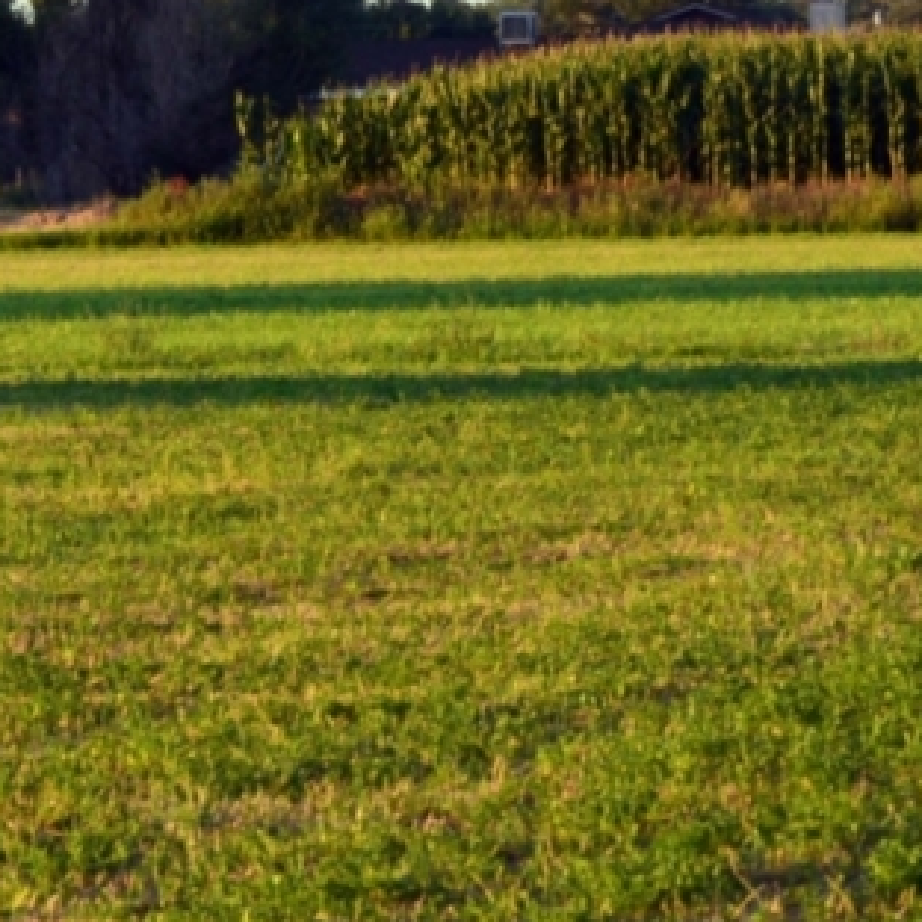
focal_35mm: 345
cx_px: 718
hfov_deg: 5.1
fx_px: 10399
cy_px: 408
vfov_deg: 5.1
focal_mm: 55
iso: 400
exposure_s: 1/160
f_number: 9
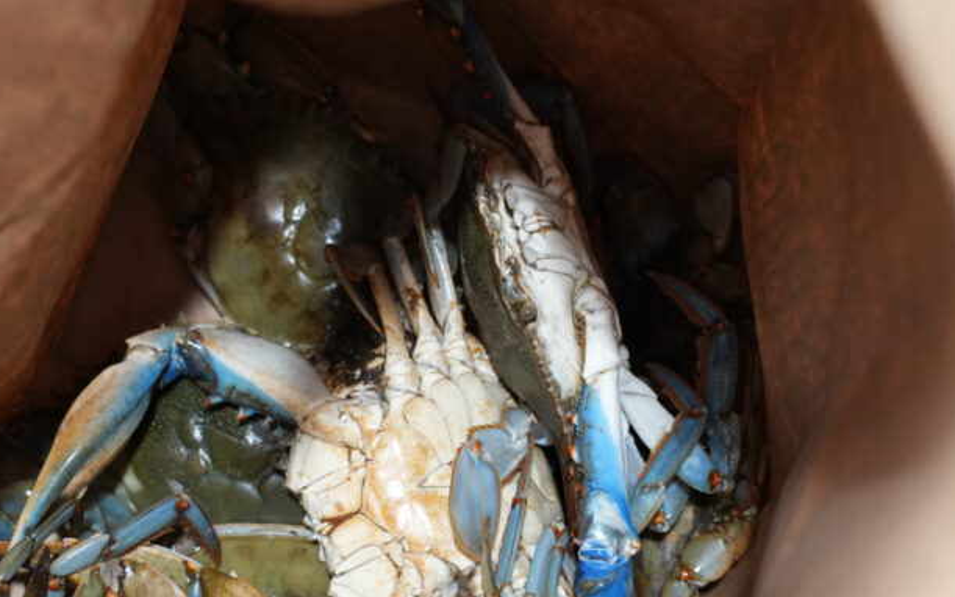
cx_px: 450
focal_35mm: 73
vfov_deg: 17.9
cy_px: 324
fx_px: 1900
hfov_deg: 28.2
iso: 2500
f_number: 4
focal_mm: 38
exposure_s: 1/80
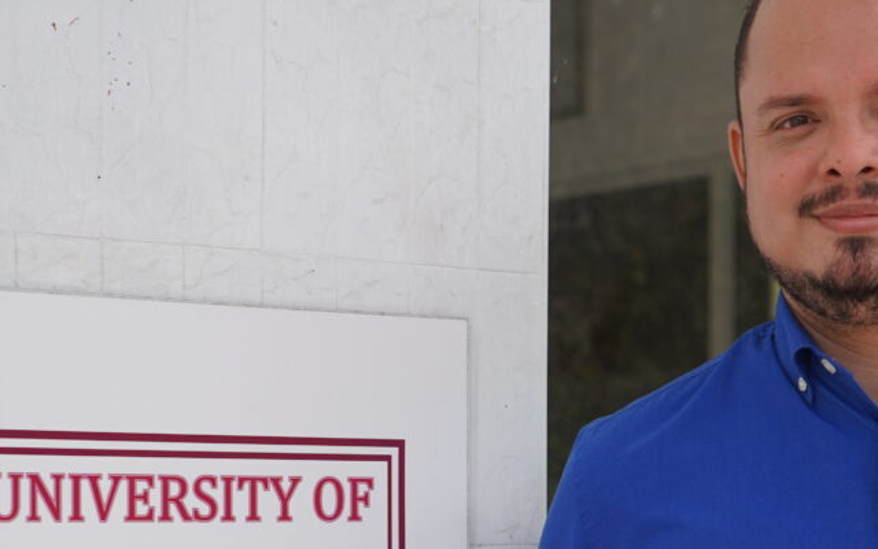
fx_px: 2225
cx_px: 602
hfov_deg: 22.2
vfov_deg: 13.8
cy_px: 563
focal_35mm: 93
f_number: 4.5
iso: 100
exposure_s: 1/400
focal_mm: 38
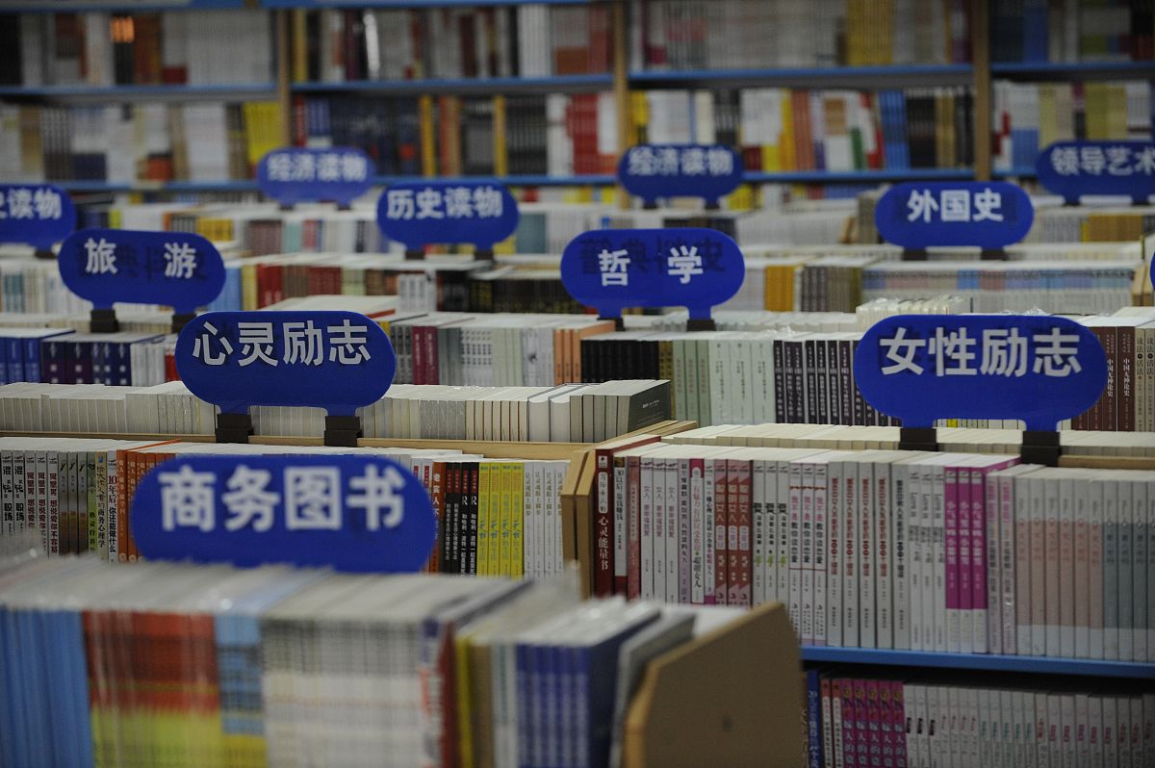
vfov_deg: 11.4
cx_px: 578
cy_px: 384
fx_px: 3847
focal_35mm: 120
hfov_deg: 17.1
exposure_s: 1/125
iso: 2000
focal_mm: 120
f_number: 3.5
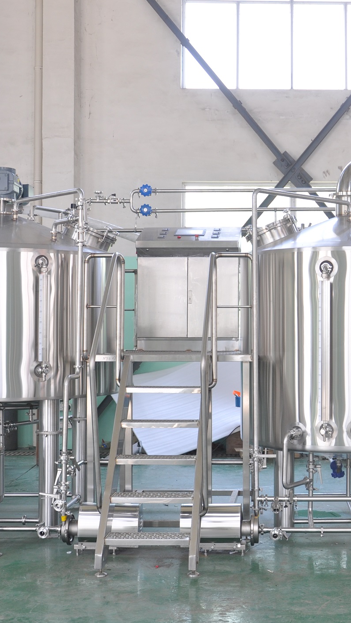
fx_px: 943
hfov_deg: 20.8
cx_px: 289
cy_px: 311
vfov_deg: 36.6
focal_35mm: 57
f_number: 3.8
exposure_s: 1/30
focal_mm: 24
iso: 200
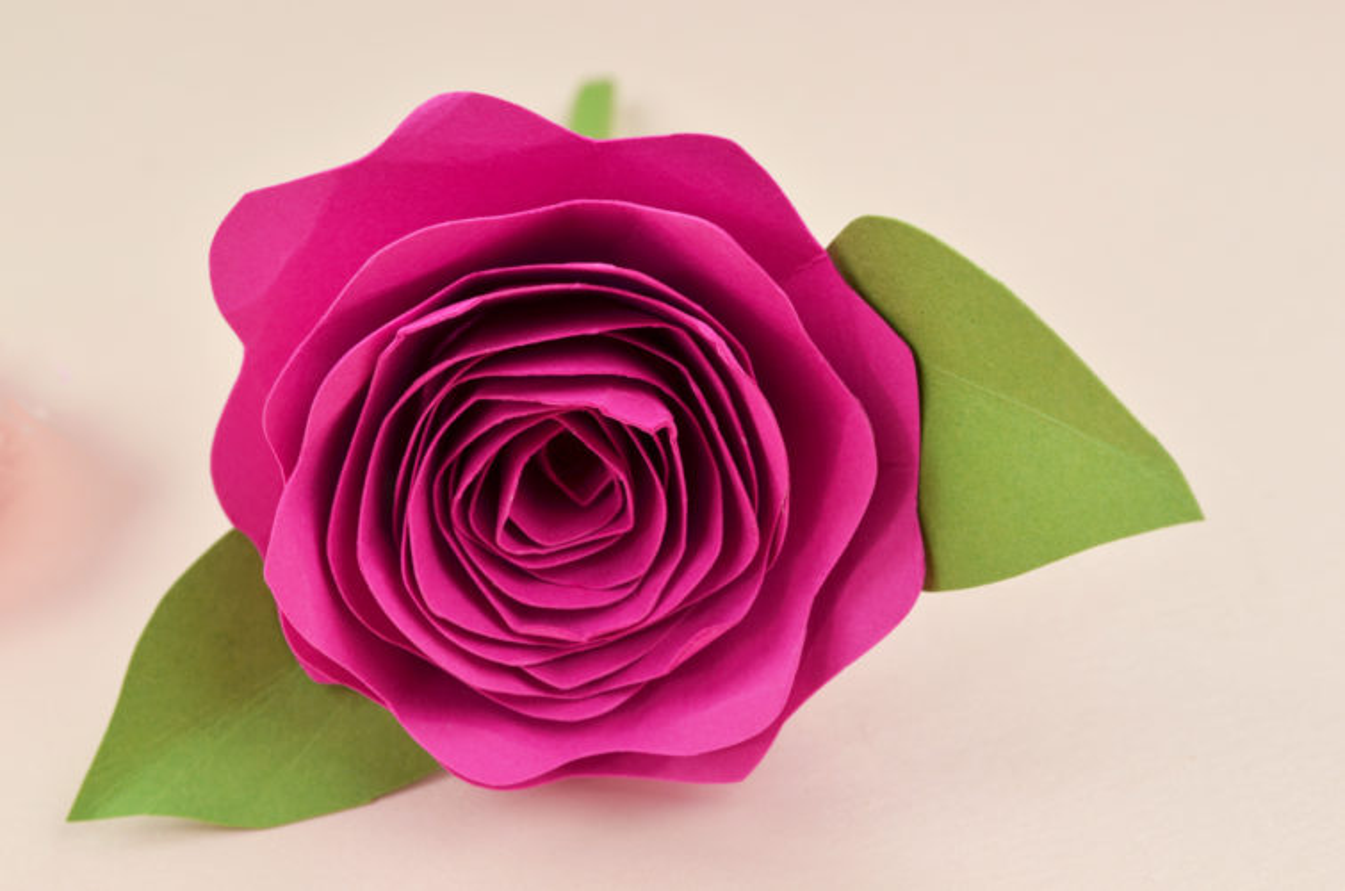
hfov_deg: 29.9
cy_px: 446
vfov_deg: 20.1
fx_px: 2517
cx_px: 672
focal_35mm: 68
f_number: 8
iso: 100
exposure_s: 1/20
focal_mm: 45
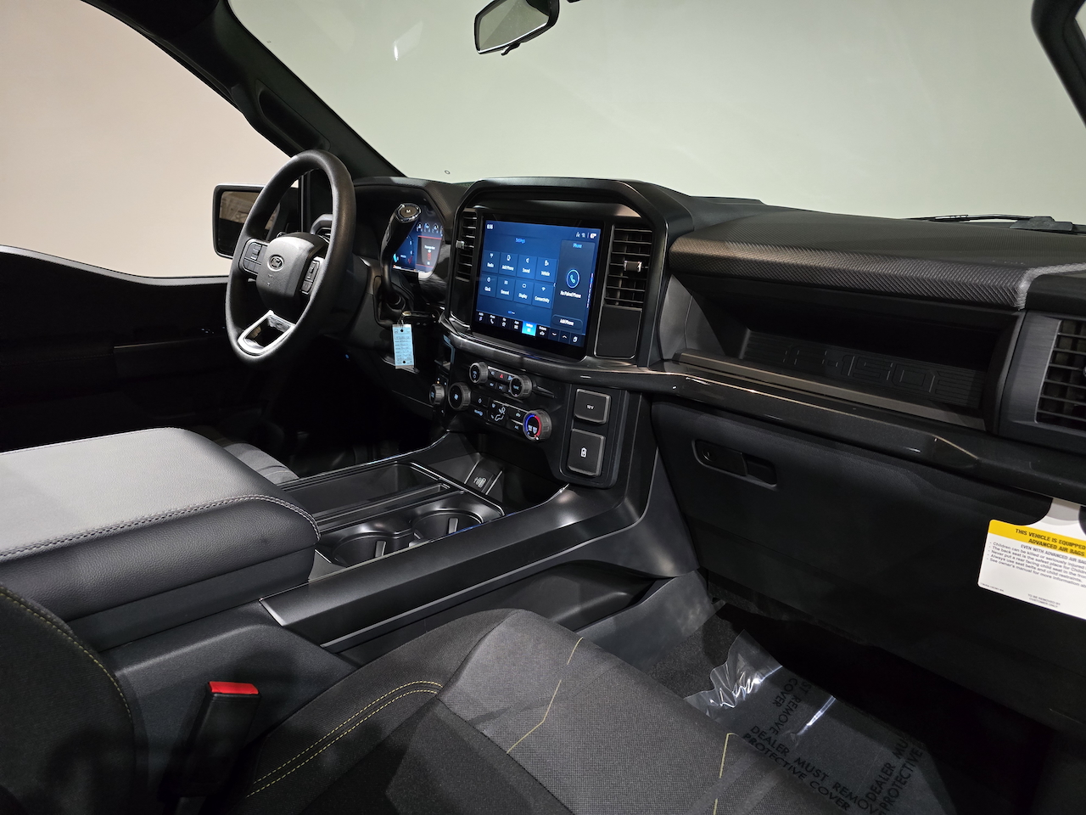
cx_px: 543
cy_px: 408
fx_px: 722
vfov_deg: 58.9
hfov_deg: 73.9
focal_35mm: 23
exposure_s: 1/120
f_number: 1.7
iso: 640
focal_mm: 6.3
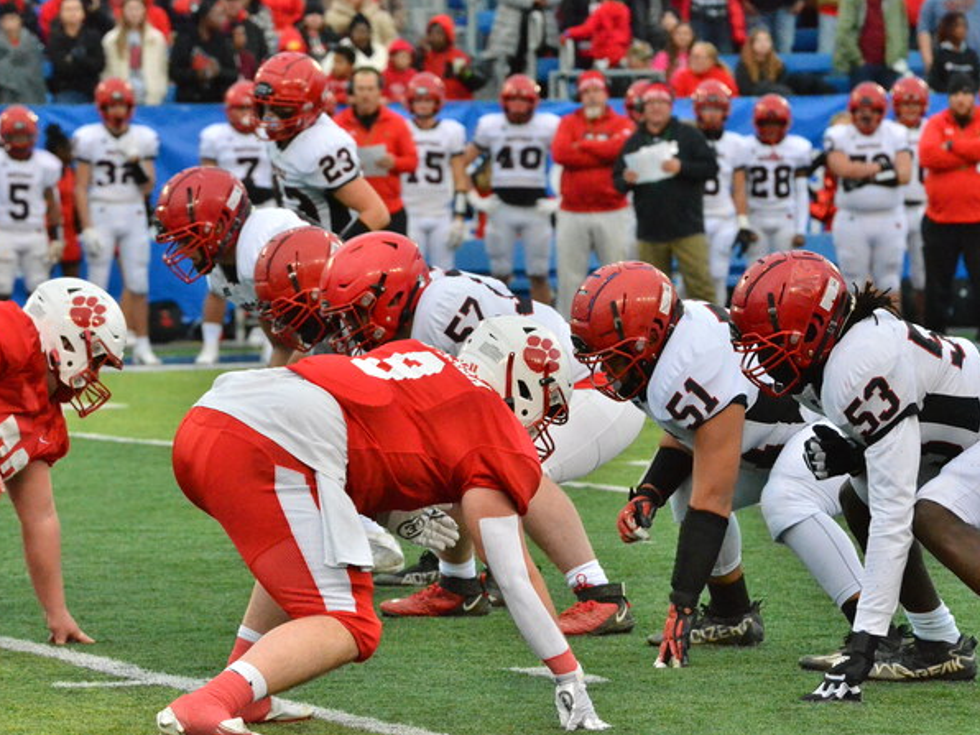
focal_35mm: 328
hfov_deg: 6.0
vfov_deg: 4.5
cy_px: 367
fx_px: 9286
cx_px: 435
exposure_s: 1/3200
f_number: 8
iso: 6400
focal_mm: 200
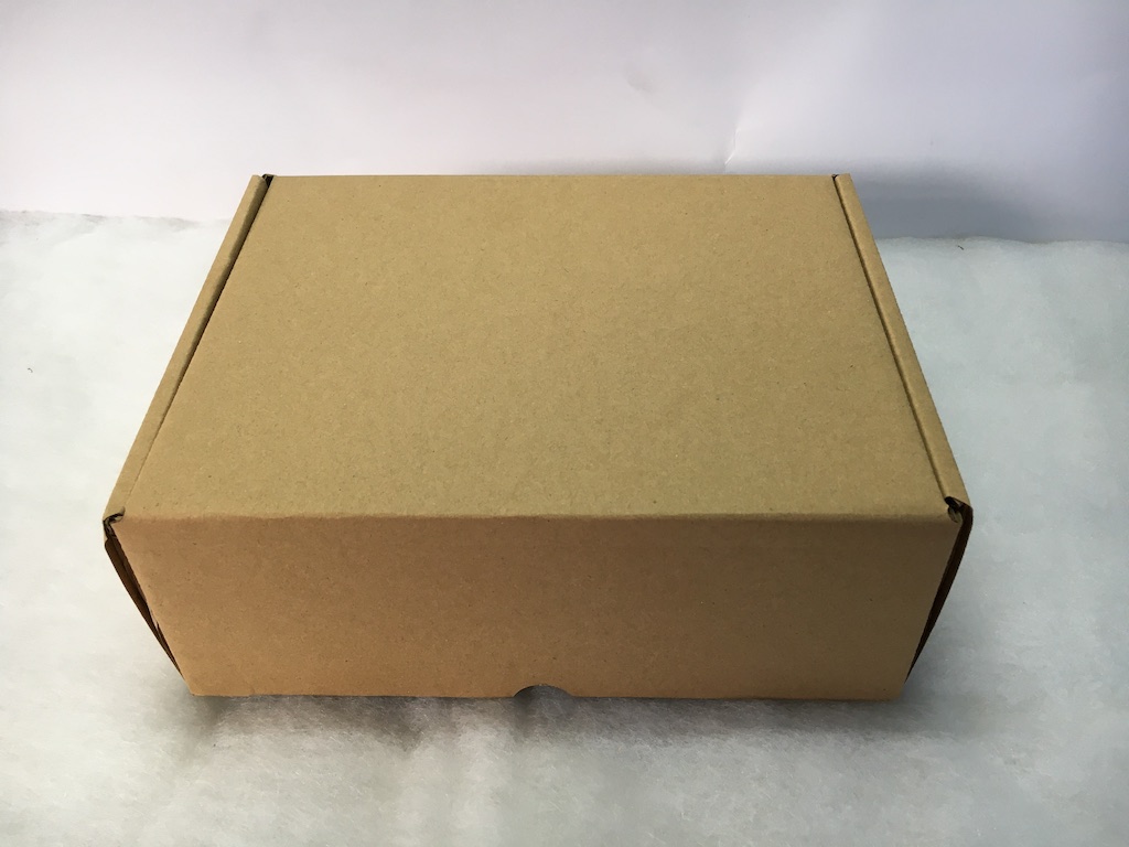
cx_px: 564
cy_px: 424
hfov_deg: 61.7
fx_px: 946
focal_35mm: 29
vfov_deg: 48.2
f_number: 2.2
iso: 25
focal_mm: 4.15
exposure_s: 1/40
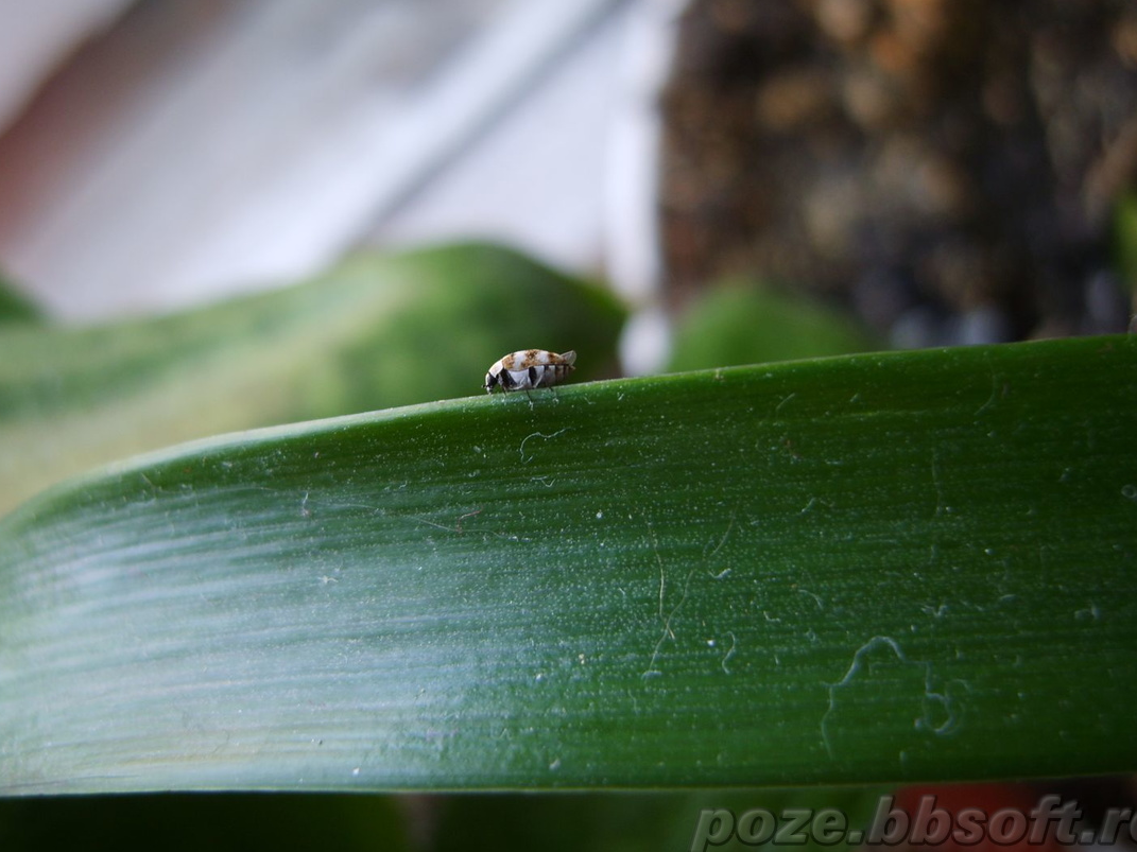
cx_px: 519
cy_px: 382
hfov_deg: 46.8
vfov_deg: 35.9
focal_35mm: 40
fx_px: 1314
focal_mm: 7.4
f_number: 2.8
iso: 50
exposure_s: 1/30
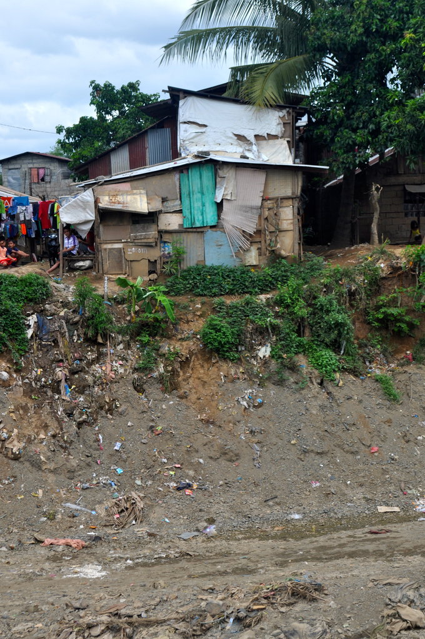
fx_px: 1465
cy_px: 320
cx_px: 212
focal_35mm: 82
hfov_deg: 16.5
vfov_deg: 24.6
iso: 200
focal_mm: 55
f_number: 8
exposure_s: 1/250
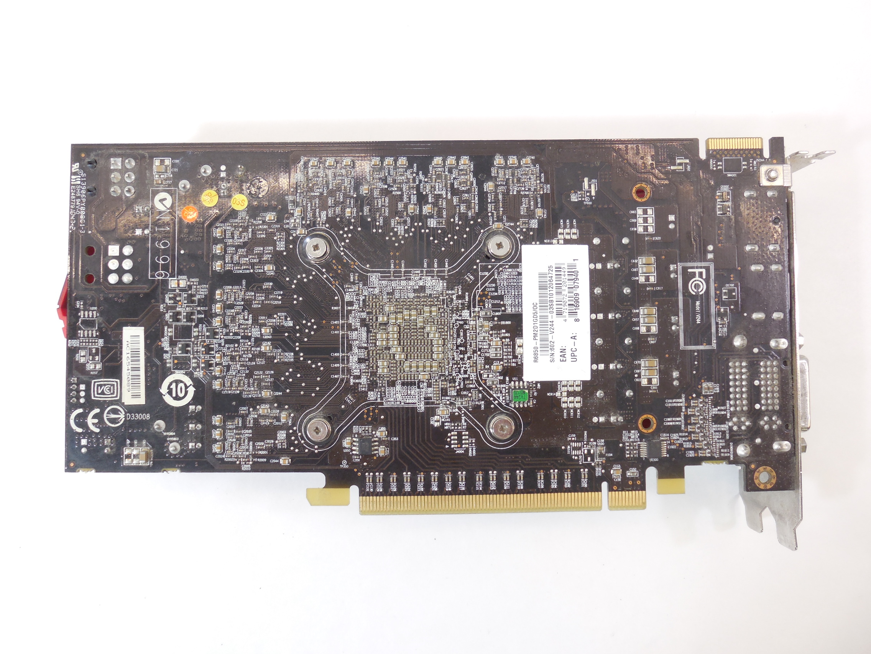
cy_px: 327
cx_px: 436
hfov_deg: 67.3
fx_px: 654
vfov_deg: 53.1
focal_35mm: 26
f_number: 3.5
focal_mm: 4.6
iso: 200
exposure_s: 1/30
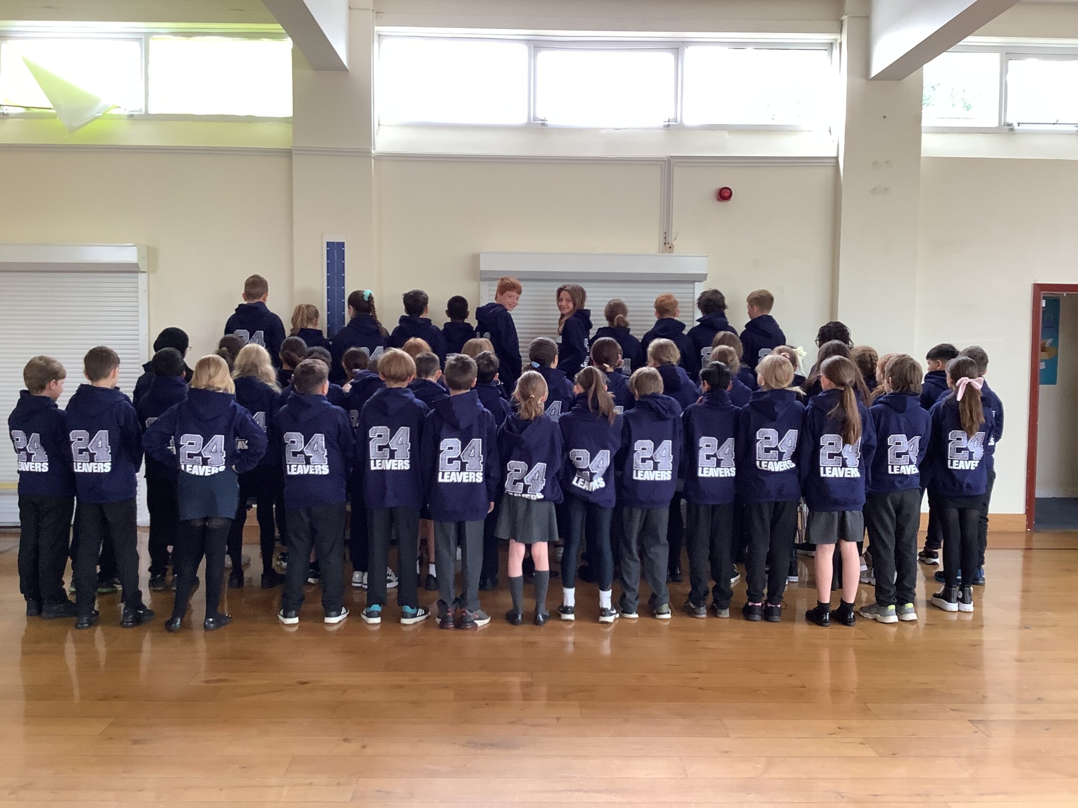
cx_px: 539
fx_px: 965
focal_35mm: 31
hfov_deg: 58.4
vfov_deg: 45.4
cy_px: 404
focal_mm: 3.3
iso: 125
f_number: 2.4
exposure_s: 1/50
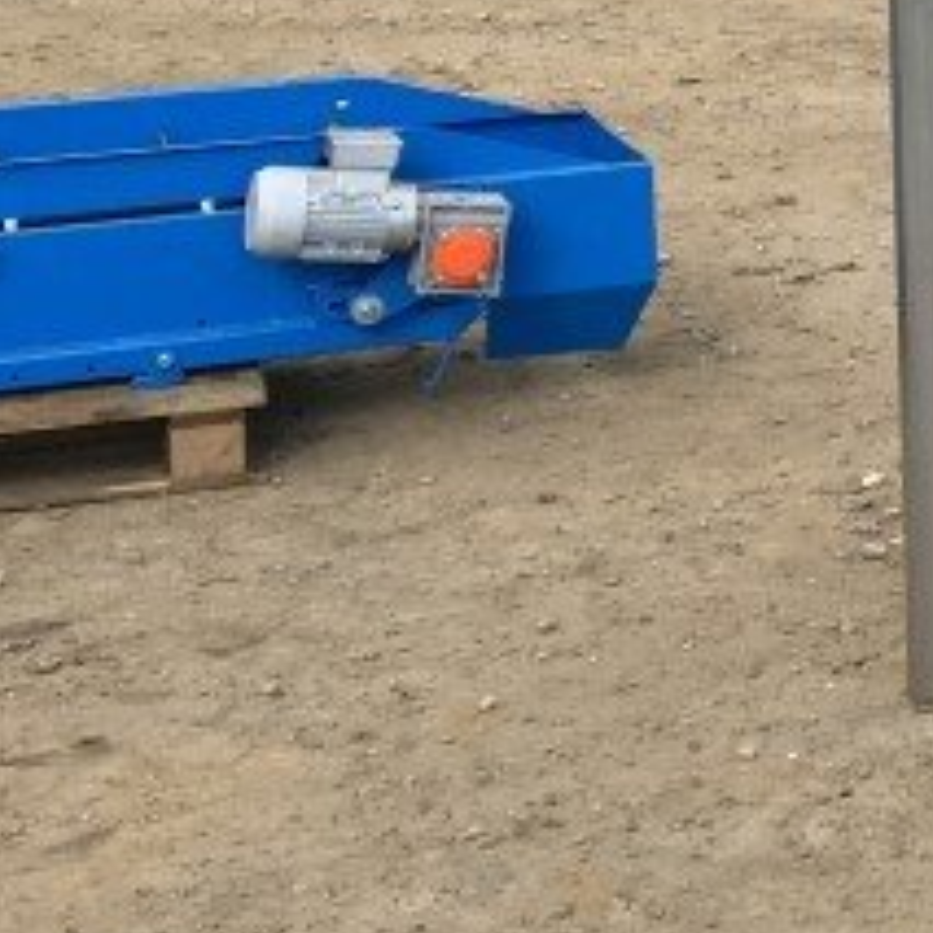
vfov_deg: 13.7
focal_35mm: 123
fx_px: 3751
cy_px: -206
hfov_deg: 12.2
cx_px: 2015
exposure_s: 1/864
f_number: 2.2
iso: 25
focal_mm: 4.15
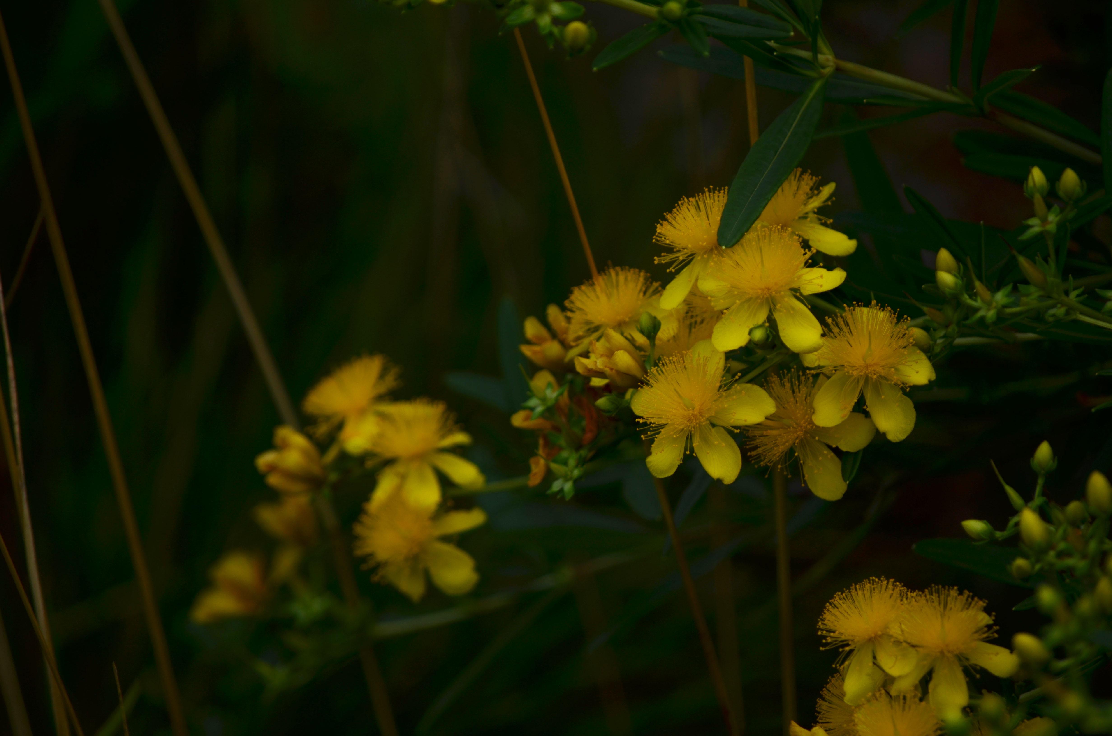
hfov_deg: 6.9
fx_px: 9247
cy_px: 368
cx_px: 556
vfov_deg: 4.6
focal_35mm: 300
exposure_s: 1/1600
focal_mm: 200
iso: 100
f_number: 5.6
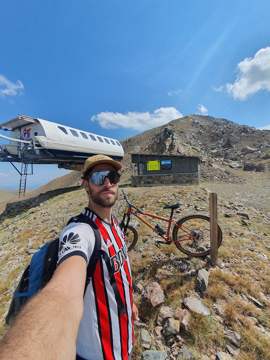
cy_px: 180
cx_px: 135
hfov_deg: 89.9
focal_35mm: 13
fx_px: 135
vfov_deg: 106.2
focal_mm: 1.8
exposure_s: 1/1492
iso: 50
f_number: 2.2
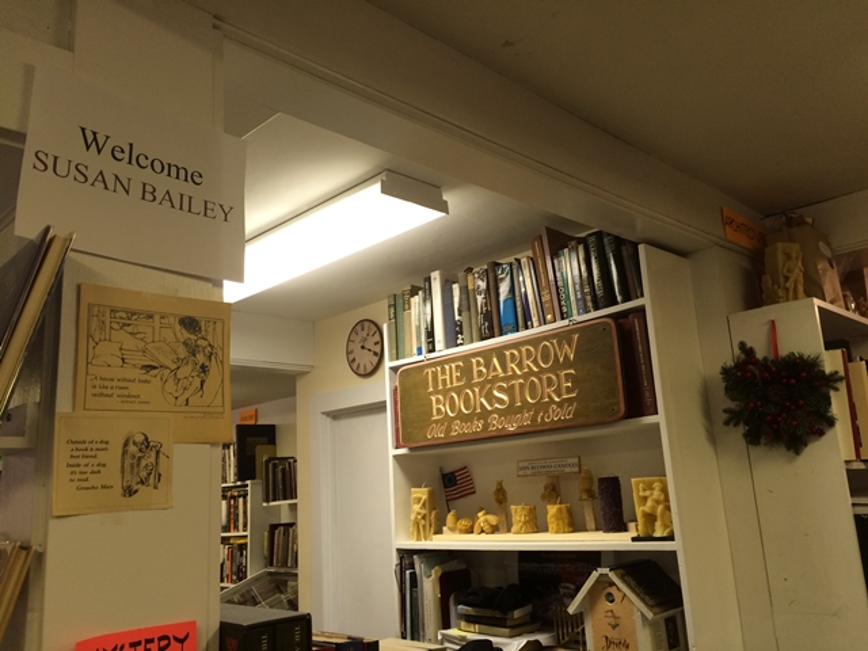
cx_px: 434
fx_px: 727
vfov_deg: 48.2
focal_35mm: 29
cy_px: 326
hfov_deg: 61.7
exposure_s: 1/30
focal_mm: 4.15
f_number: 2.2
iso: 80
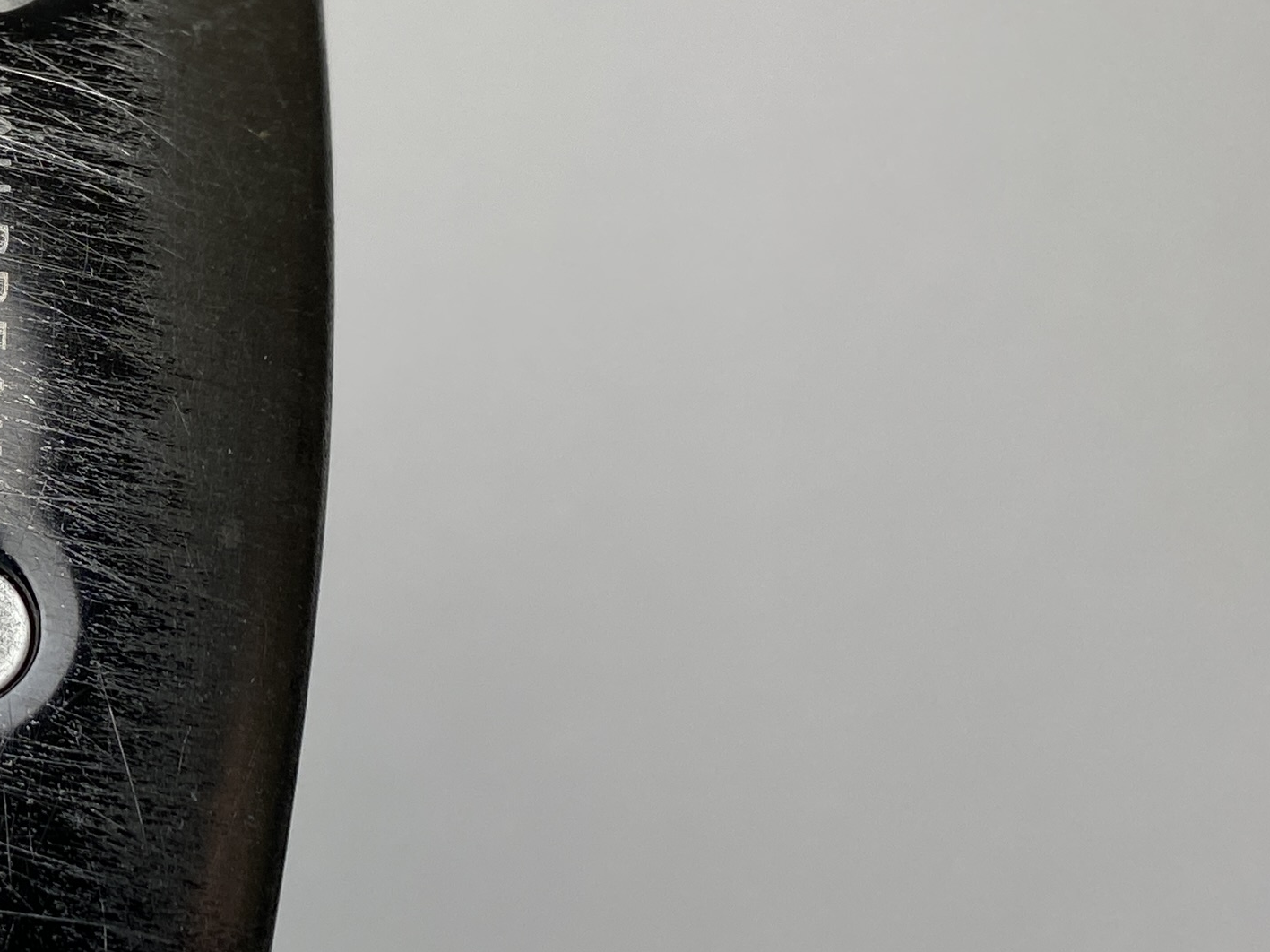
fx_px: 2714
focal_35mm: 74
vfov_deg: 19.9
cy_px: 523
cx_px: -340
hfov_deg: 23.5
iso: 32
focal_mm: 4.25
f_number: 1.8
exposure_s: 1/405
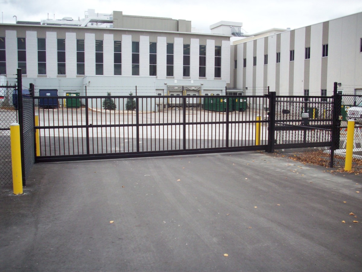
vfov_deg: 38.7
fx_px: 387
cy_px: 136
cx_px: 181
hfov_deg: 50.1
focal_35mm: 37
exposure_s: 1/359
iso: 80
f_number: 2.8
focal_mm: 6.2
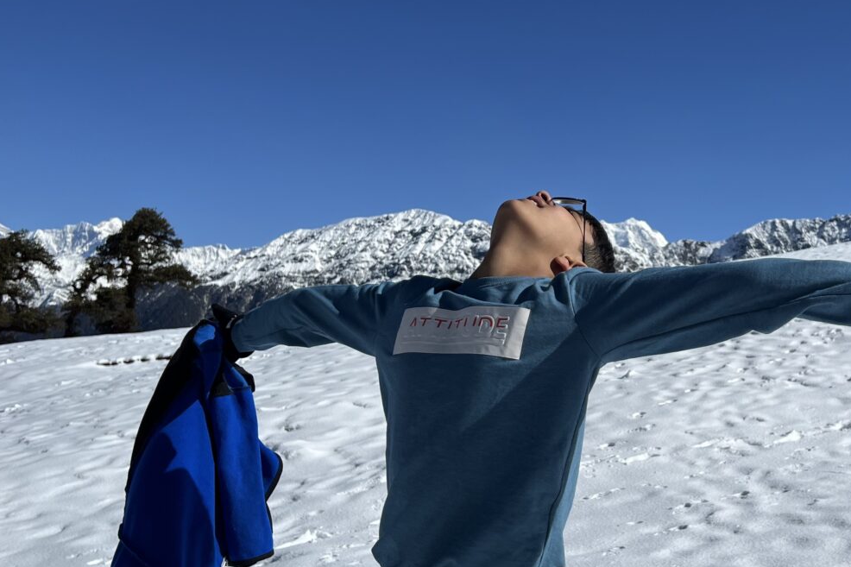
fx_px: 1016
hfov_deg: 44.6
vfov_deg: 31.1
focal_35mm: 43
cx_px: 587
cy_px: 350
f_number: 1.5
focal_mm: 5.7
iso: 50
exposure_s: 1/10309
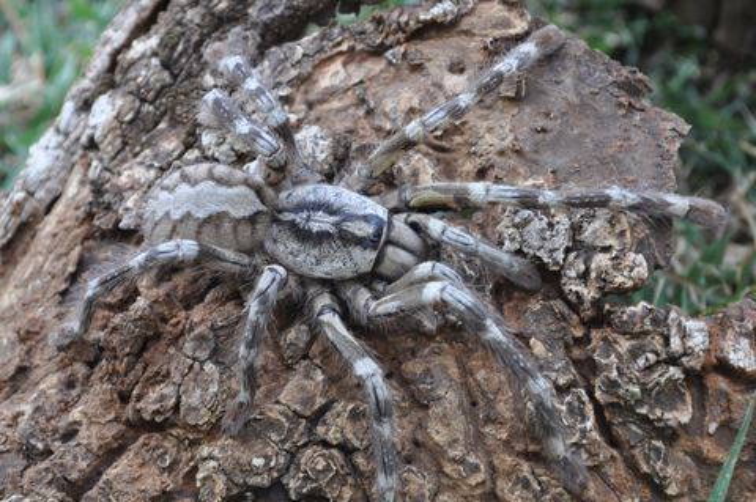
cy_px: 251
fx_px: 1731
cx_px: 378
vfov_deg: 16.5
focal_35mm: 82
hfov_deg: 24.6
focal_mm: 55
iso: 400
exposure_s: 1/60
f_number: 8
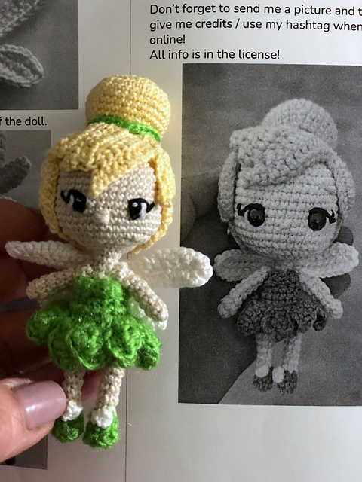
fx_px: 795
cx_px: 181
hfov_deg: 25.7
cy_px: 241
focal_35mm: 57
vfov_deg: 33.8
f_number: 2.8
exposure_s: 1/30
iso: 500
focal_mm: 6.6
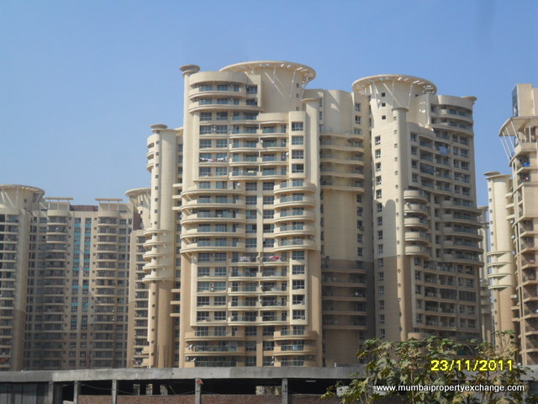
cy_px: 202
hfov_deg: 30.7
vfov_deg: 23.3
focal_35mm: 63
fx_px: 979
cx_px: 269
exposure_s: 1/500
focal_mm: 11.2
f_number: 5.6
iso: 100
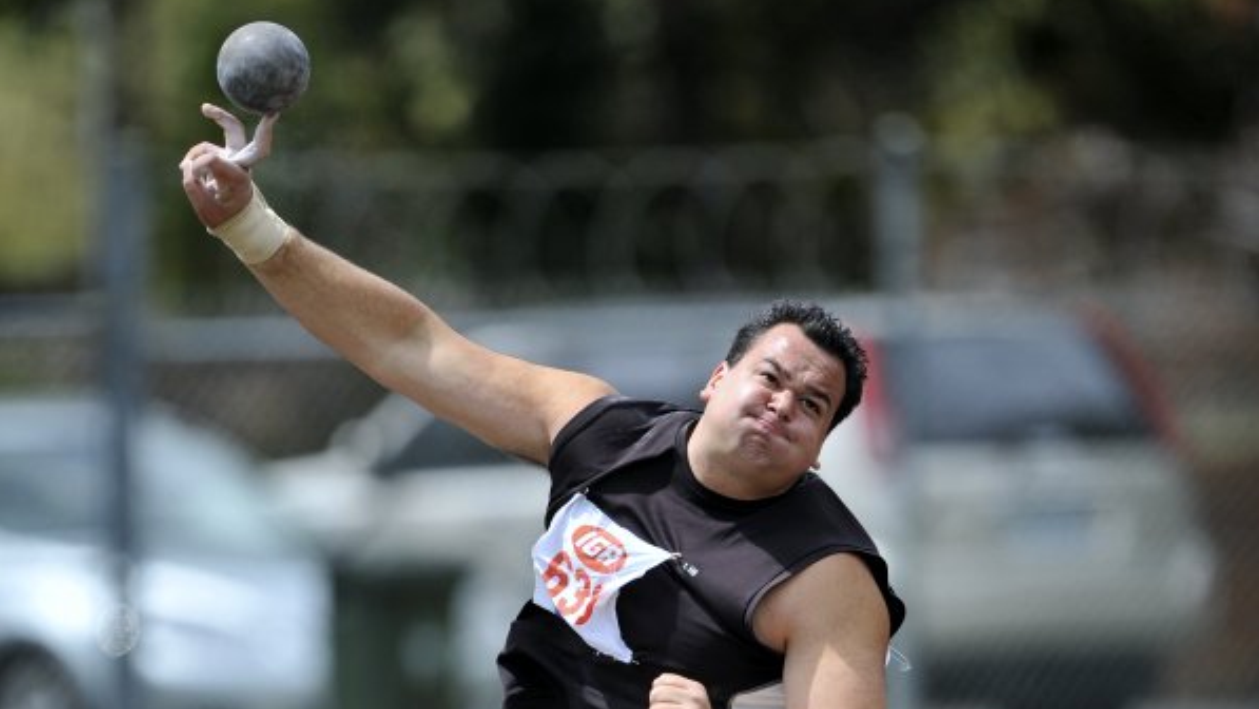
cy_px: 411
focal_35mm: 421
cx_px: 628
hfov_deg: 5.1
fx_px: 14056
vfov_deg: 2.9
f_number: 2.8
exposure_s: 1/5000
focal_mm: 400
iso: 400
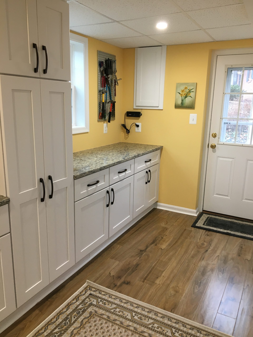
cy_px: 168
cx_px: 126
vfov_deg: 61.7
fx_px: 283
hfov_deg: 48.2
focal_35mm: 29
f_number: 2.2
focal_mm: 4.15
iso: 64
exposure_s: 1/30
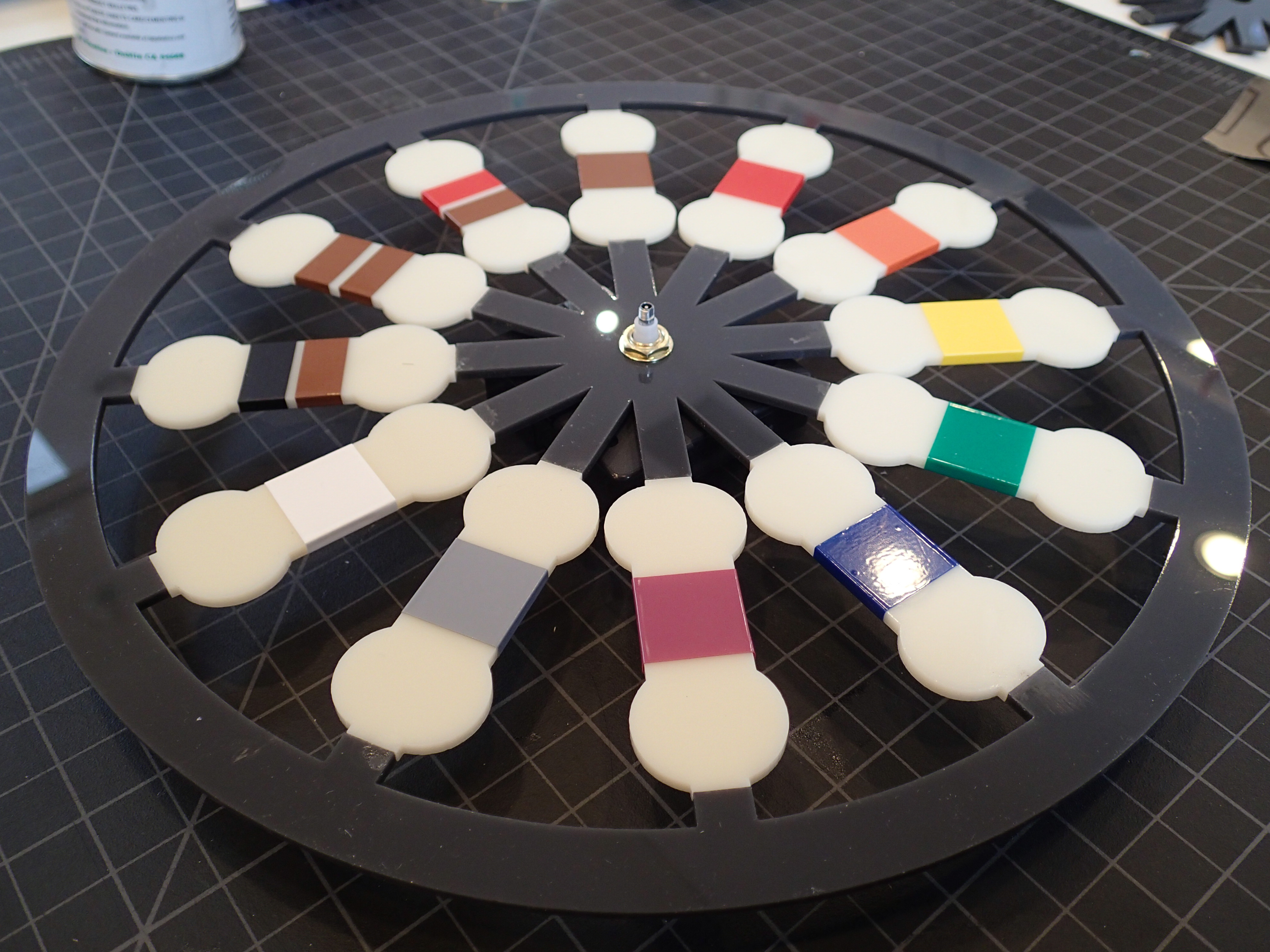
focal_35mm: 30
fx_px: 1101
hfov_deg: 60.0
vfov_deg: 46.8
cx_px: 635
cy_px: 476
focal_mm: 5.5
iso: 200
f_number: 2.3
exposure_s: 1/50
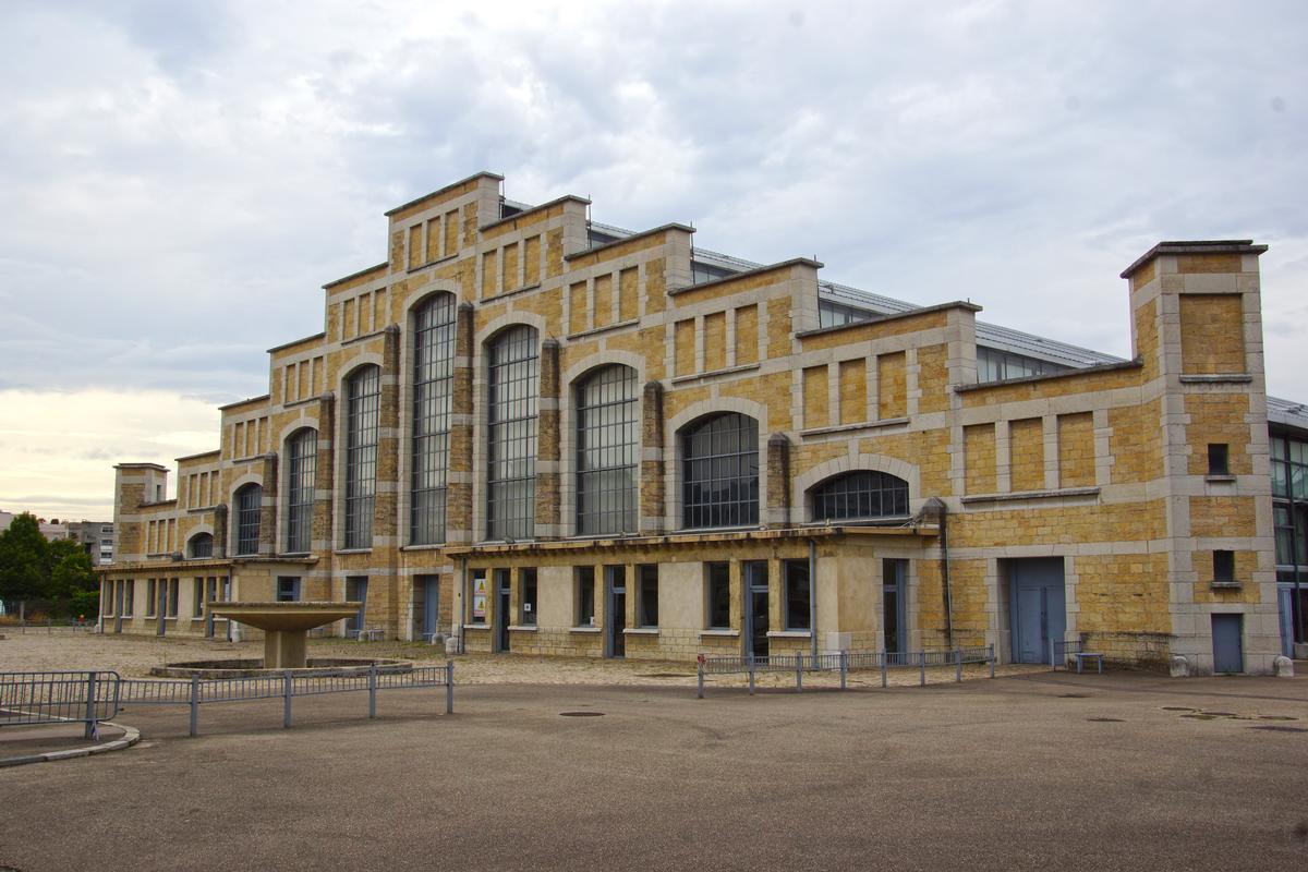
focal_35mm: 33
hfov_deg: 57.2
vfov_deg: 40.0
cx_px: 654
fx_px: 1199
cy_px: 436
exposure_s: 1/100
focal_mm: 22
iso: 100
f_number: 11
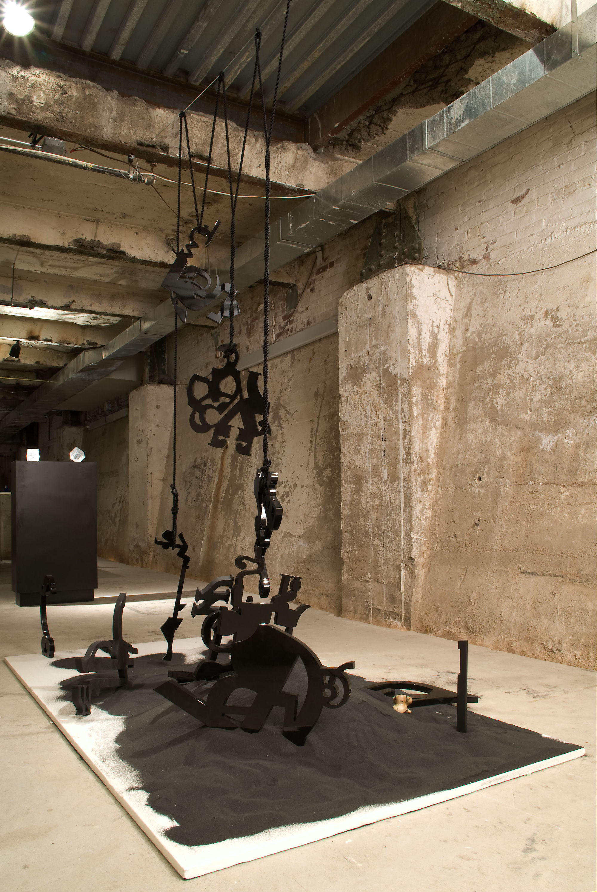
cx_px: 298
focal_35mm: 27
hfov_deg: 48.0
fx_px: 670
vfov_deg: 67.3
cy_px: 446
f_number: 16
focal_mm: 18
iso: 100
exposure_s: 8
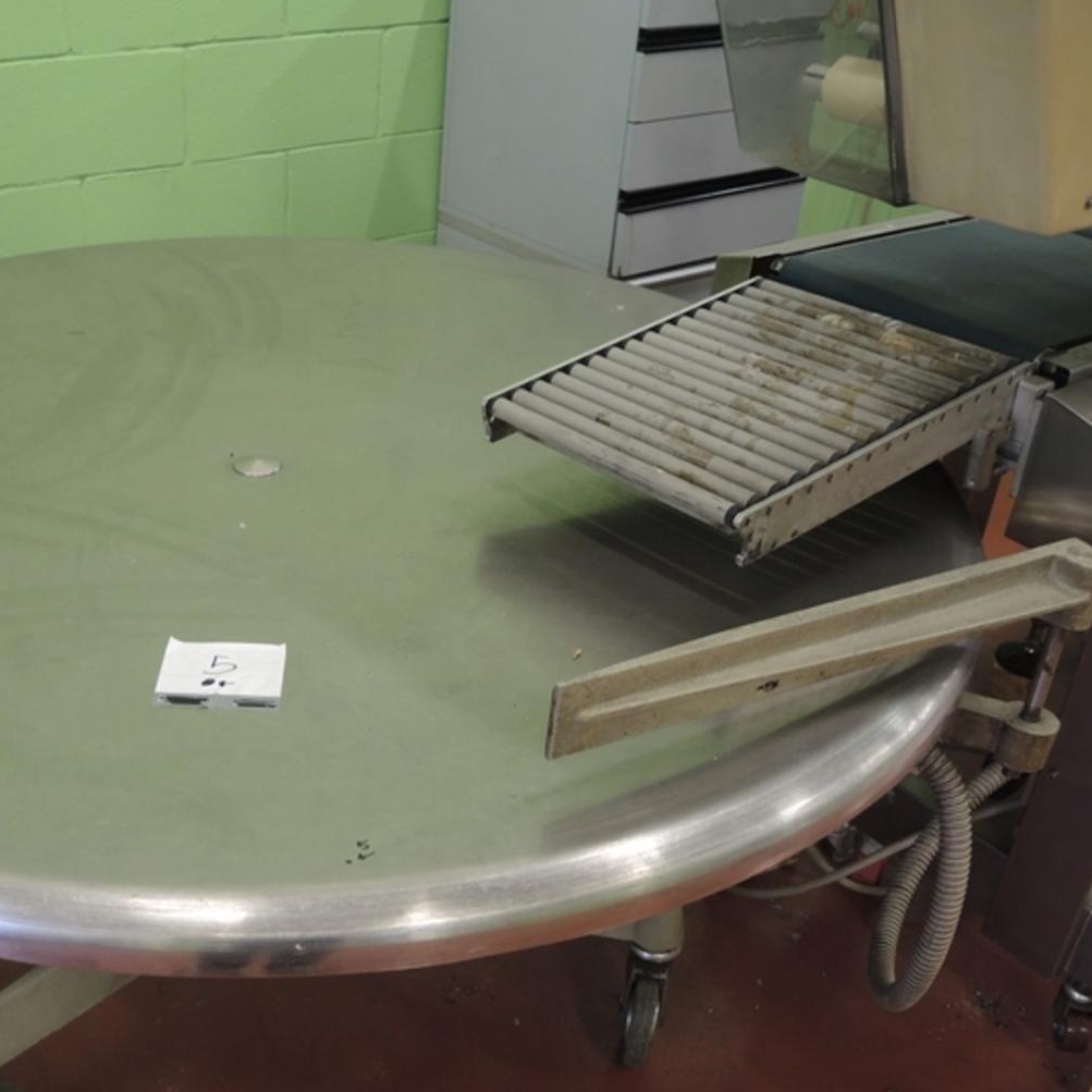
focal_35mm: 37
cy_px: 607
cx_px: 310
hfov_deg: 43.8
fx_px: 1321
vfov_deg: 44.9
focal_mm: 6
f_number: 2
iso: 400
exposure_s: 1/25
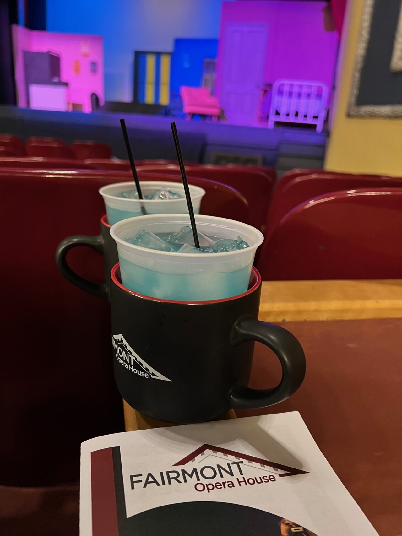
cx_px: 201
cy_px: 268
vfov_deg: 67.3
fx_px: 403
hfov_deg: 53.1
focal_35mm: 26
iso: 500
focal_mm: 5.7
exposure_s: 1/30
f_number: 1.5
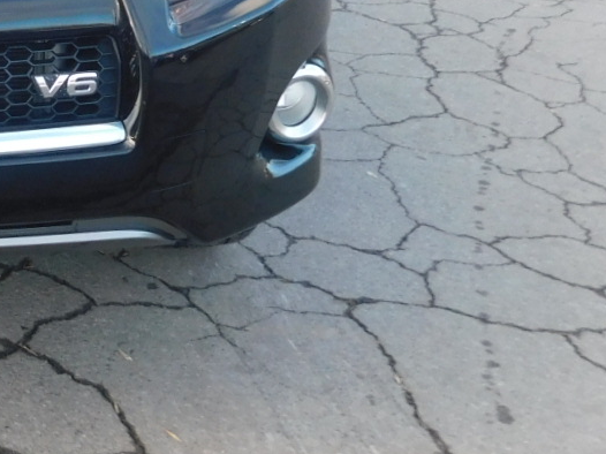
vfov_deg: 19.6
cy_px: -114
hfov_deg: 24.1
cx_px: -200
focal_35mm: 70
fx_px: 1225
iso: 125
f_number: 3
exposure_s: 1/100
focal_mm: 4
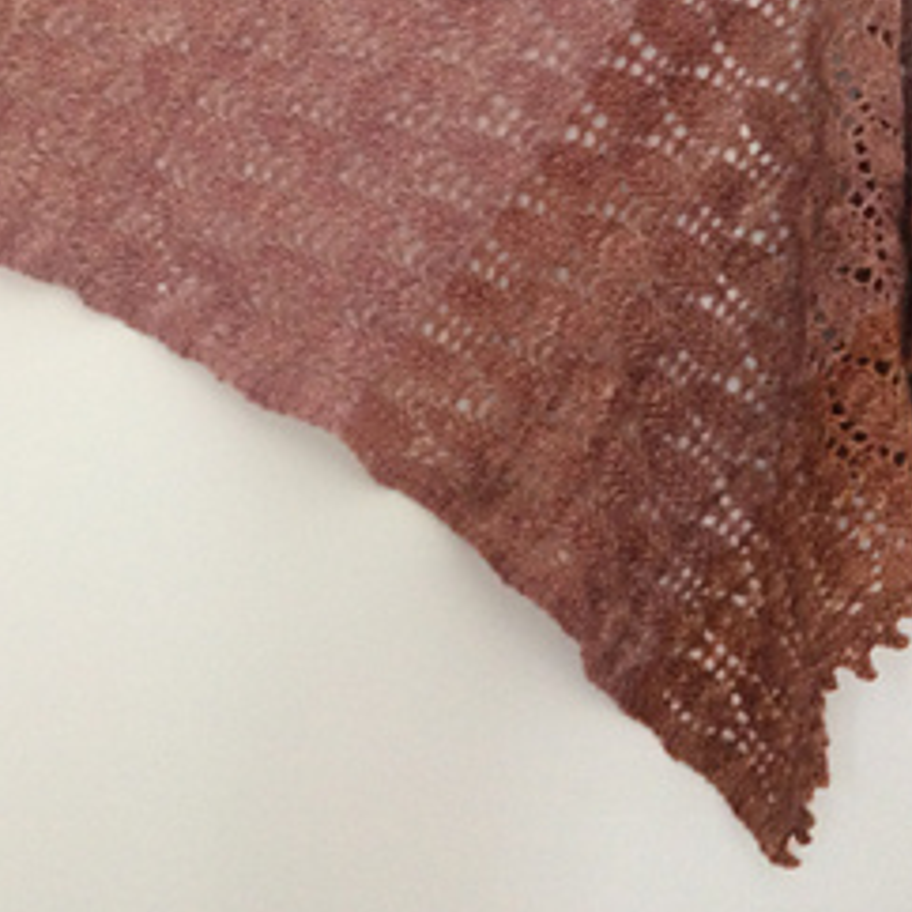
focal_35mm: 53
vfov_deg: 31.7
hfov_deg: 31.6
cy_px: 236
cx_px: 215
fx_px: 1580
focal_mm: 4.15
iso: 320
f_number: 2.2
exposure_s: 1/24
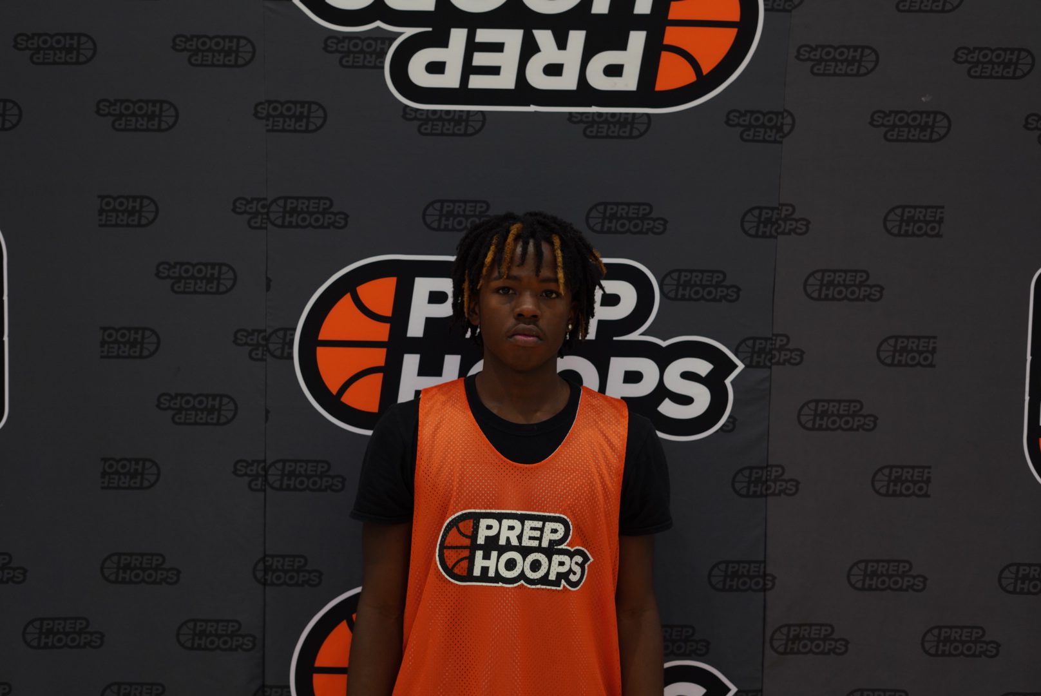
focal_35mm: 50
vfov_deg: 27.0
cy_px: 348
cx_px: 520
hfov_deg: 39.6
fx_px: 1447
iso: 500
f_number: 4
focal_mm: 50
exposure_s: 1/125
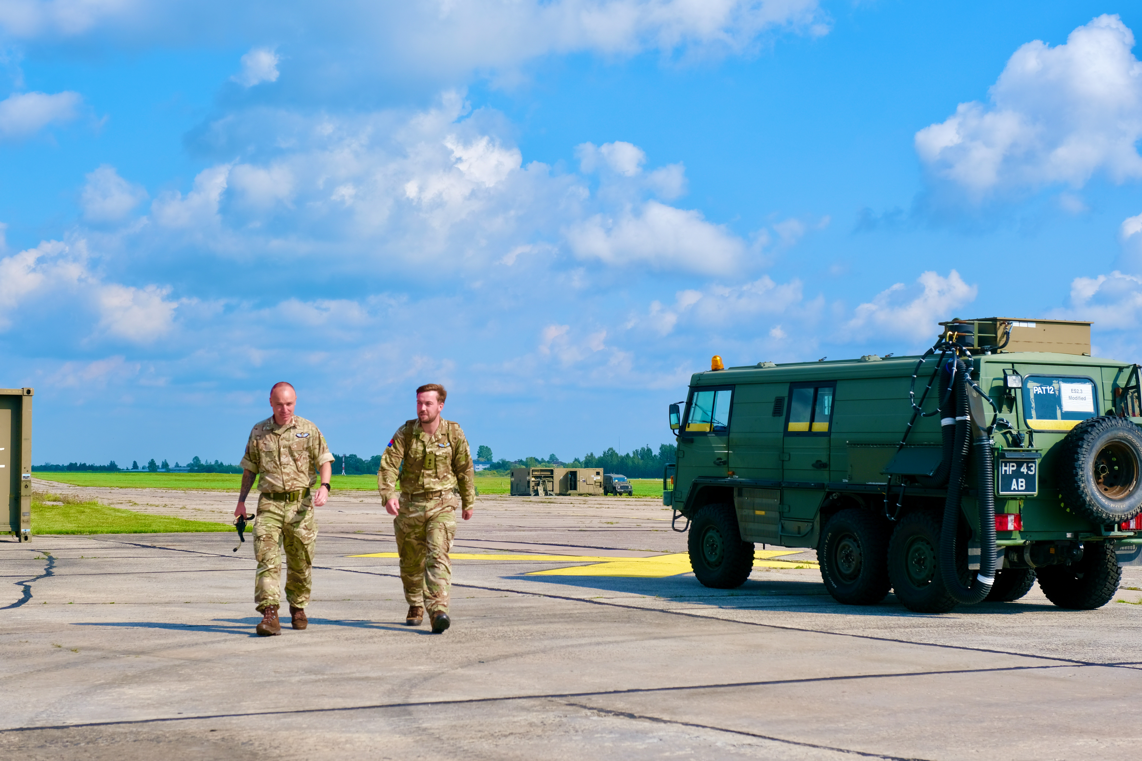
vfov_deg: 24.6
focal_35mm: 55
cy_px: 380
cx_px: 571
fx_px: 1745
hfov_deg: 36.2
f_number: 5.6
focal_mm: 36.5
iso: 160
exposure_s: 1/750
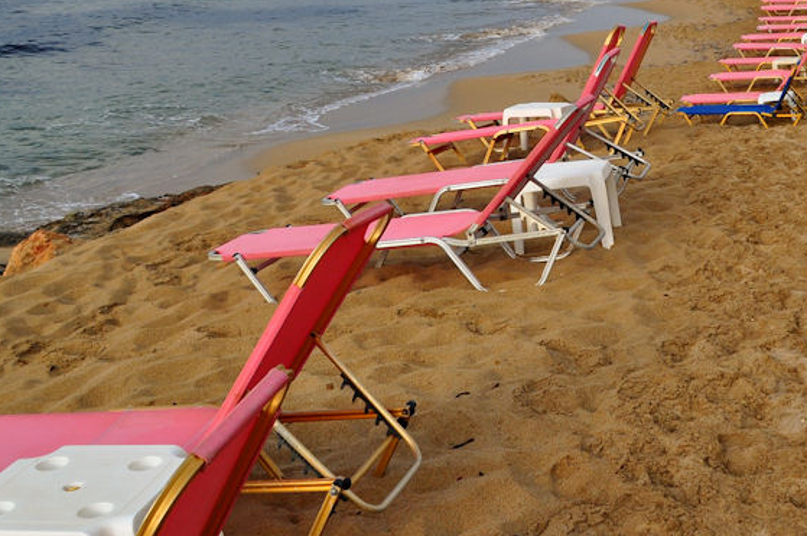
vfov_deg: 23.1
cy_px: 152
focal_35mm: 58
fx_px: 1298
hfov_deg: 33.7
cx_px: 629
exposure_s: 1/200
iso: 200
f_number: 10
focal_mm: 18
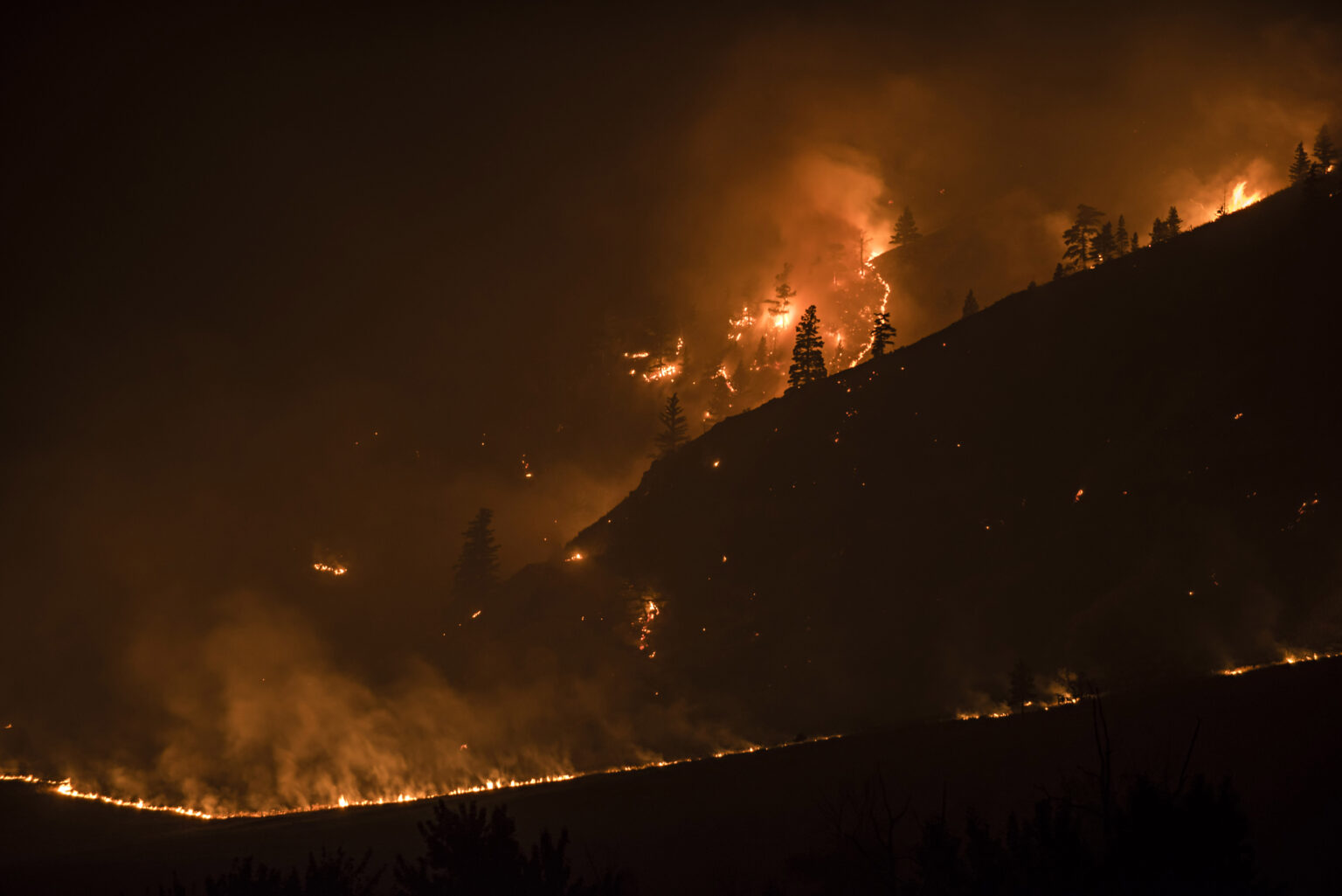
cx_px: 671
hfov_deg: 10.3
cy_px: 448
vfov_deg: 6.9
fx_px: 7457
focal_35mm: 200
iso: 400
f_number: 2.8
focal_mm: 200
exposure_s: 1/2
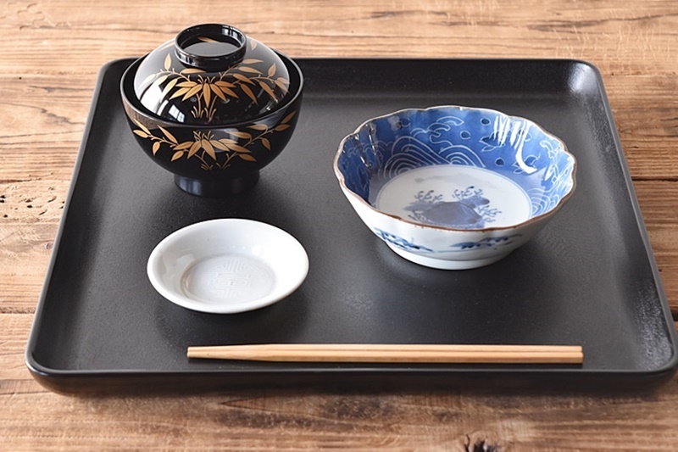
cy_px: 226
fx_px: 1553
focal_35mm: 82
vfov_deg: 16.5
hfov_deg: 24.6
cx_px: 339
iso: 800
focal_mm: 55
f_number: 6.3
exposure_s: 1/5
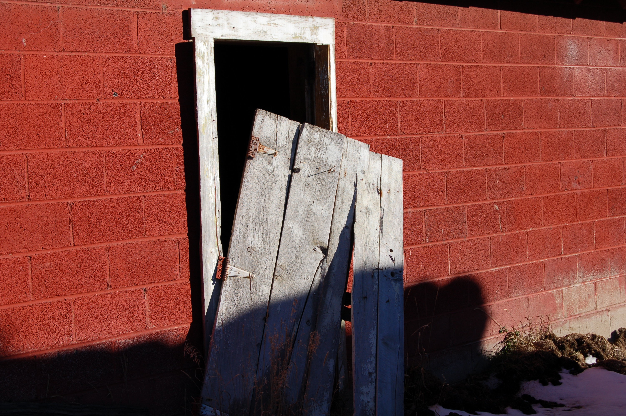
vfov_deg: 19.7
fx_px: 1199
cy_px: 208
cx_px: 313
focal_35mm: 69
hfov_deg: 29.3
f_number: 10
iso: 200
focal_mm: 46
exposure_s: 1/400
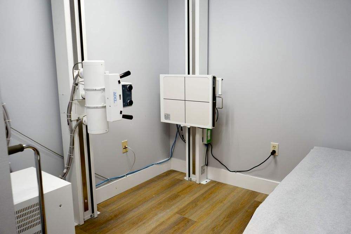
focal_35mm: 28
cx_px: 176
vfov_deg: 46.4
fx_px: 273
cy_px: 117
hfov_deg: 65.5
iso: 1600
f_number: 3.5
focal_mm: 28
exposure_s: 1/100
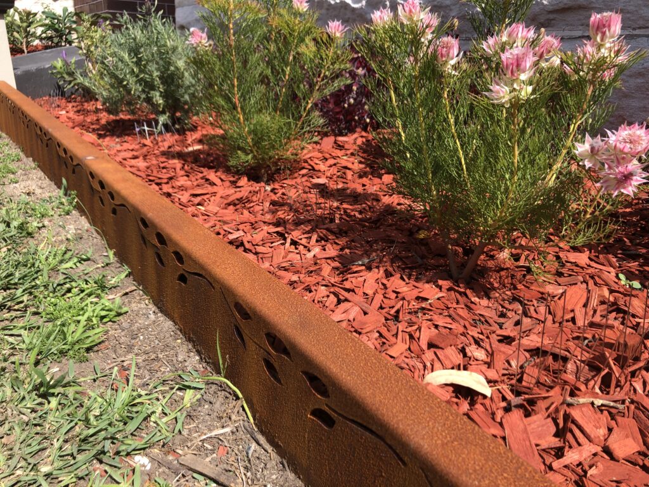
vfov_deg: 49.7
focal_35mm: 28
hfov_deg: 63.4
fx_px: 525
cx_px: 324
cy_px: 244
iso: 20
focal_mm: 3.99
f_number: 1.8
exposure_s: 1/873
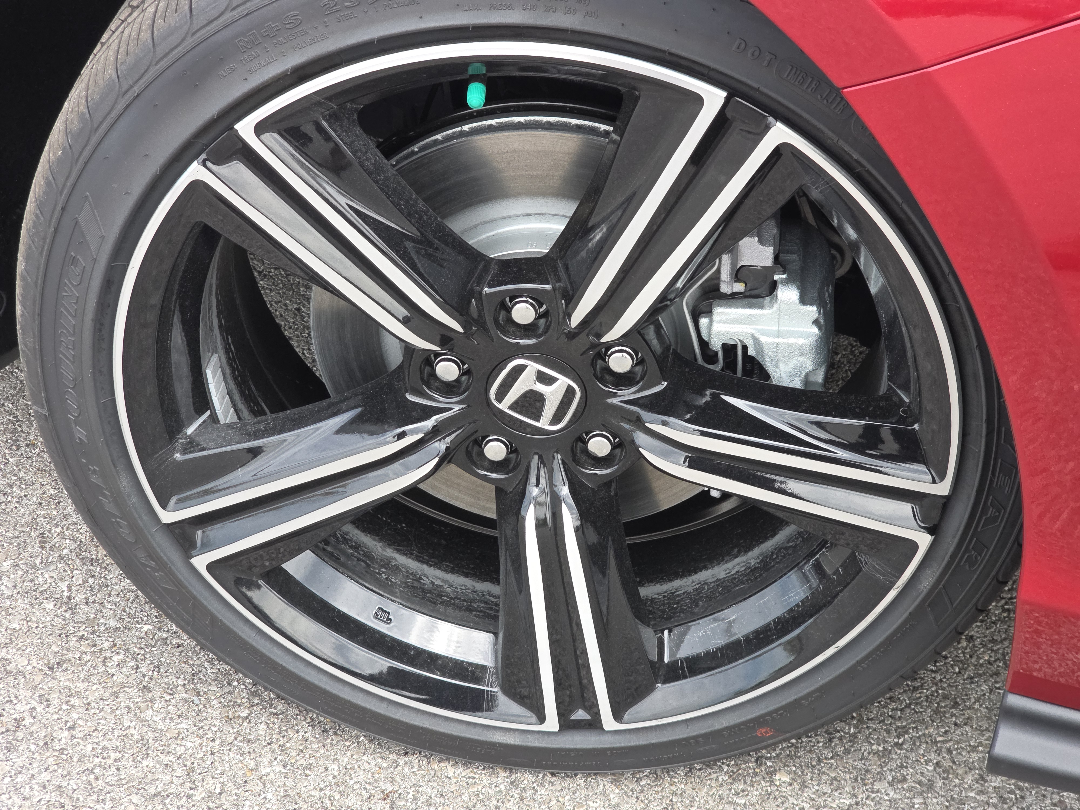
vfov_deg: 21.3
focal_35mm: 69
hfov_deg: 28.2
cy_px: 405
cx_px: 540
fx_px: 2153
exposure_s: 1/298
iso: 50
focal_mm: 7.9
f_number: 2.4
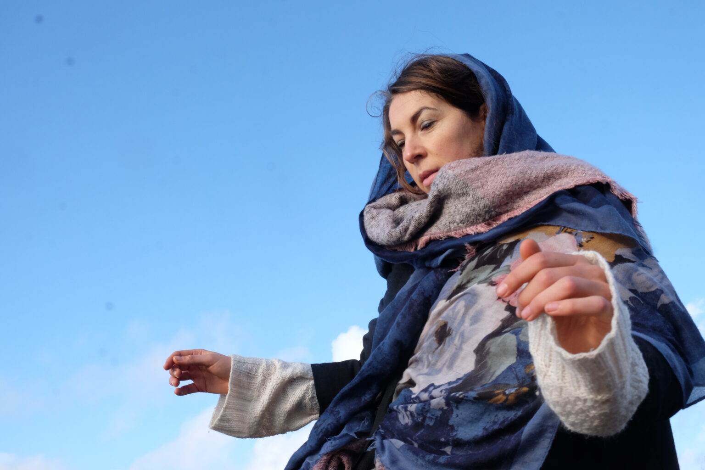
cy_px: 235
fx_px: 744
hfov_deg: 50.7
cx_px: 352
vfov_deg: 35.1
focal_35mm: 38
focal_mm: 25.4
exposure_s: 1/160
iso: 800
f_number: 14
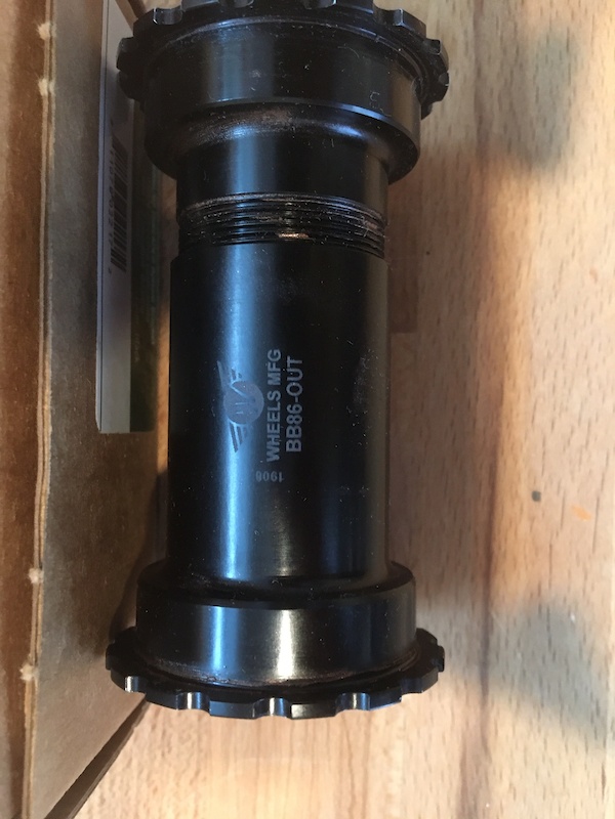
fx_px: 687
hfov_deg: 48.2
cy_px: 410
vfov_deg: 61.7
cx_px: 308
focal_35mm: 29
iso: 200
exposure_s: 1/15
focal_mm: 4.15
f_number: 2.2
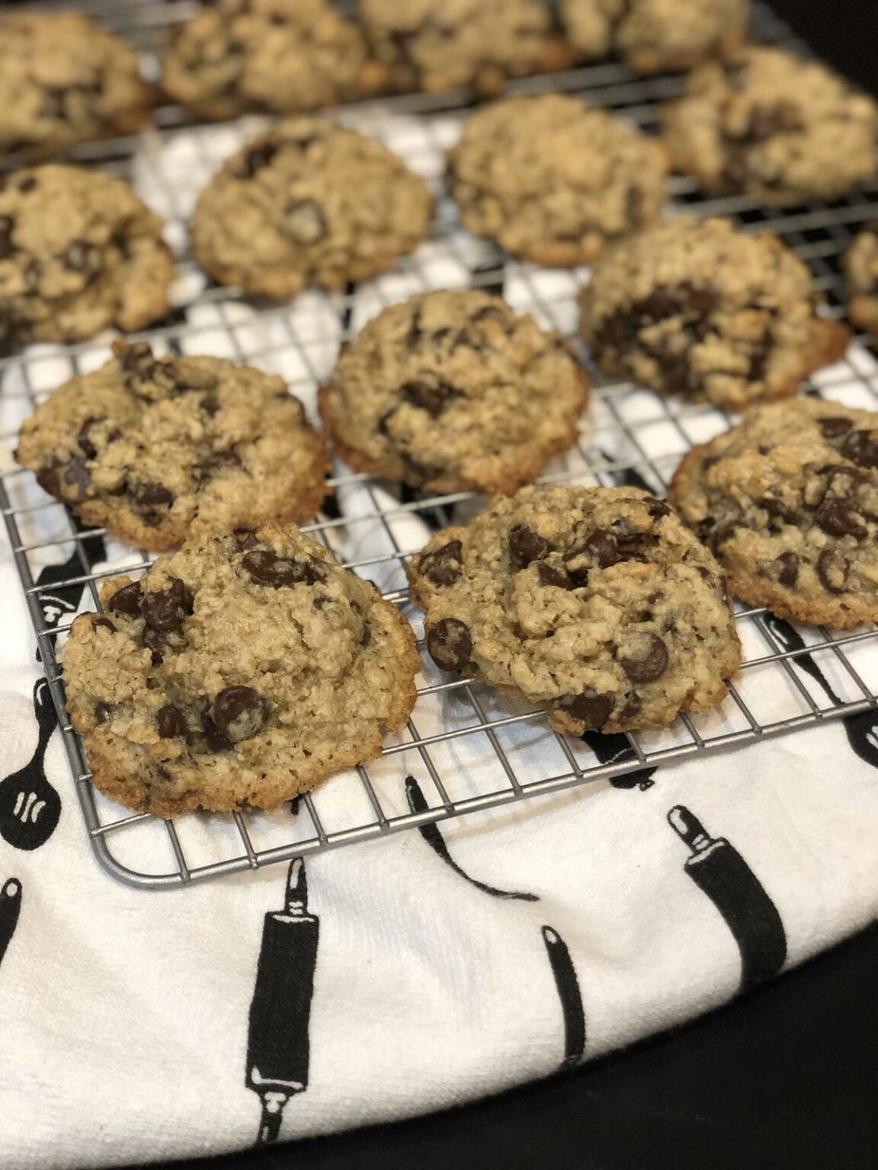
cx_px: 439
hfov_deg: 28.0
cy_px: 585
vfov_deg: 36.8
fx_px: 1759
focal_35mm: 52
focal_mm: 6
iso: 125
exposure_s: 1/30
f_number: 2.4
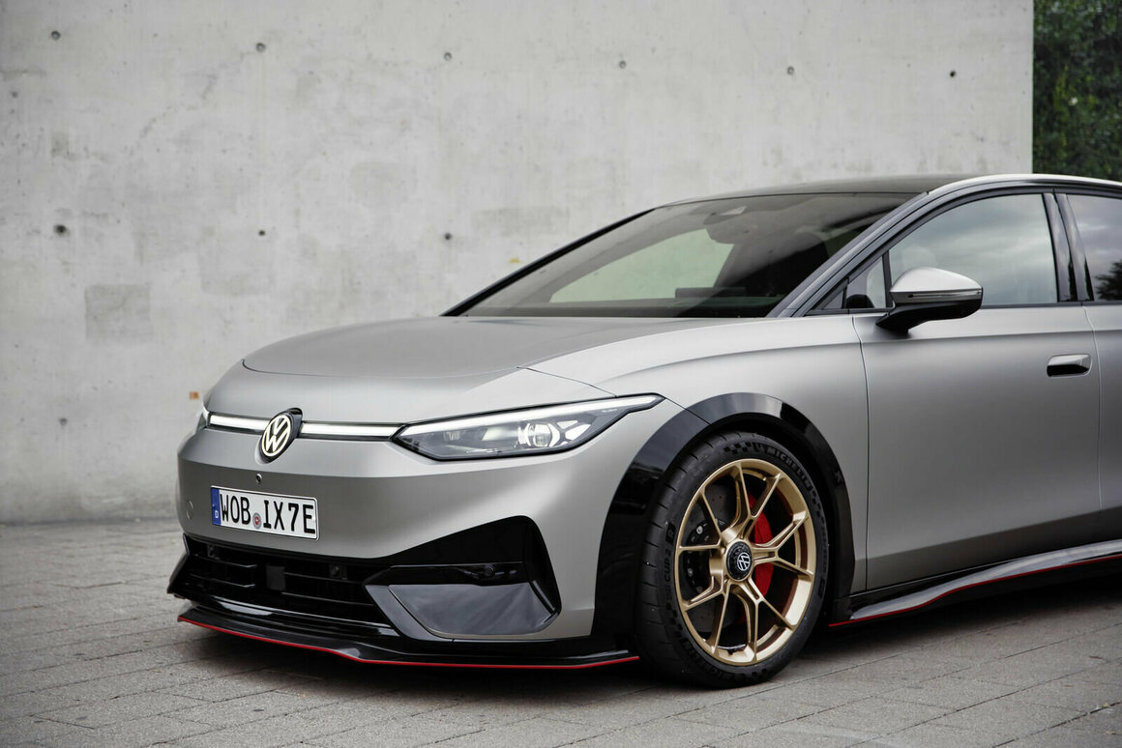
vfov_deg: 21.9
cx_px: 561
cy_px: 374
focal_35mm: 62
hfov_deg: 32.4
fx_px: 1933
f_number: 2.8
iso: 640
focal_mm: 62
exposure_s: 1/320
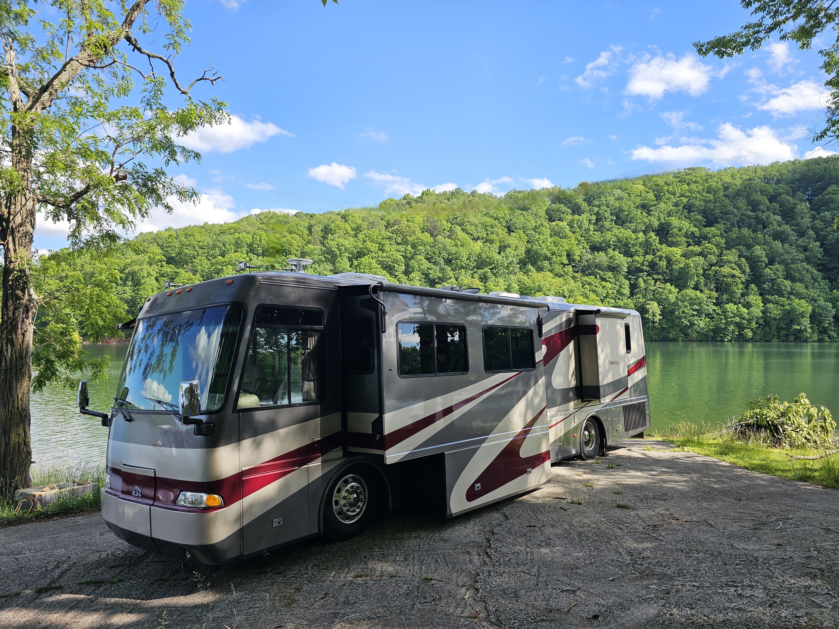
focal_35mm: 24
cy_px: 319
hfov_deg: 71.6
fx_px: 582
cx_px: 429
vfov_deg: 56.8
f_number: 1.7
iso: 10
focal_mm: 6.3
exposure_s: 1/357
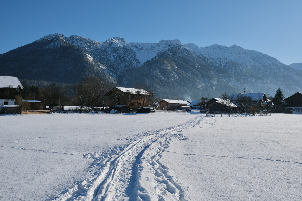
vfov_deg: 42.3
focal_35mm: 31
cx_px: 151
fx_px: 260
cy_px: 100
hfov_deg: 60.3
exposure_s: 1/1600
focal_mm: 20.5
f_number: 8
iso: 320
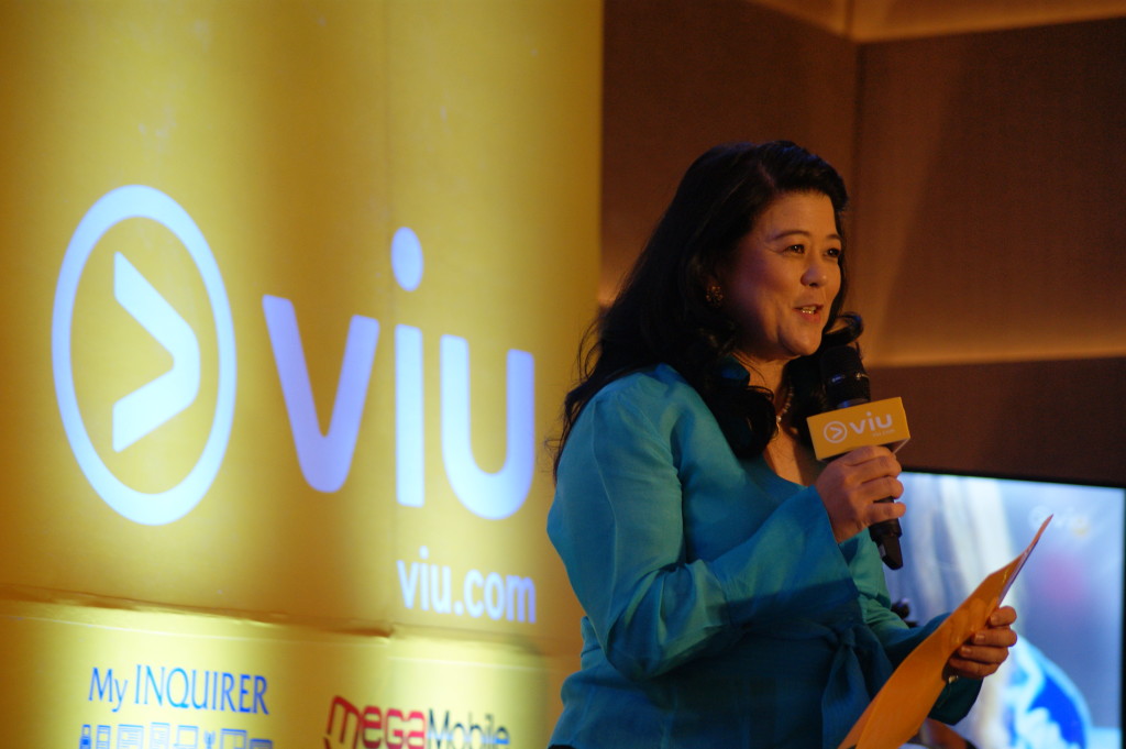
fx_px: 4922
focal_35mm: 158
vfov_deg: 8.7
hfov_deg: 13.1
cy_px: 374
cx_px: 563
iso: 400
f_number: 4.5
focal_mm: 105
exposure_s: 1/30
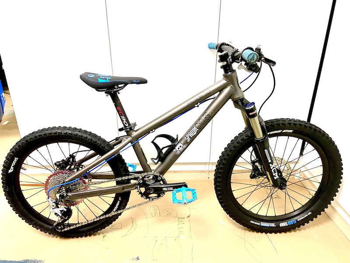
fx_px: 263
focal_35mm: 26
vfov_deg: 53.1
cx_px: 175
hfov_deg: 67.3
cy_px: 132
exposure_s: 1/60
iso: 200
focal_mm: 4.25
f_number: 1.8
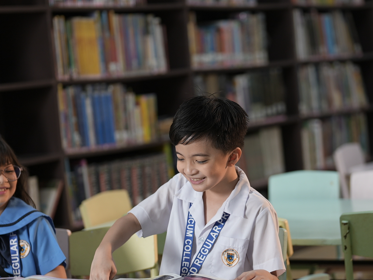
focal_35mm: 124
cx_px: 243
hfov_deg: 15.9
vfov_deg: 12.0
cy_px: 162
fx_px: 1336
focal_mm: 50
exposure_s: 1/160
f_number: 1.2
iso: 160
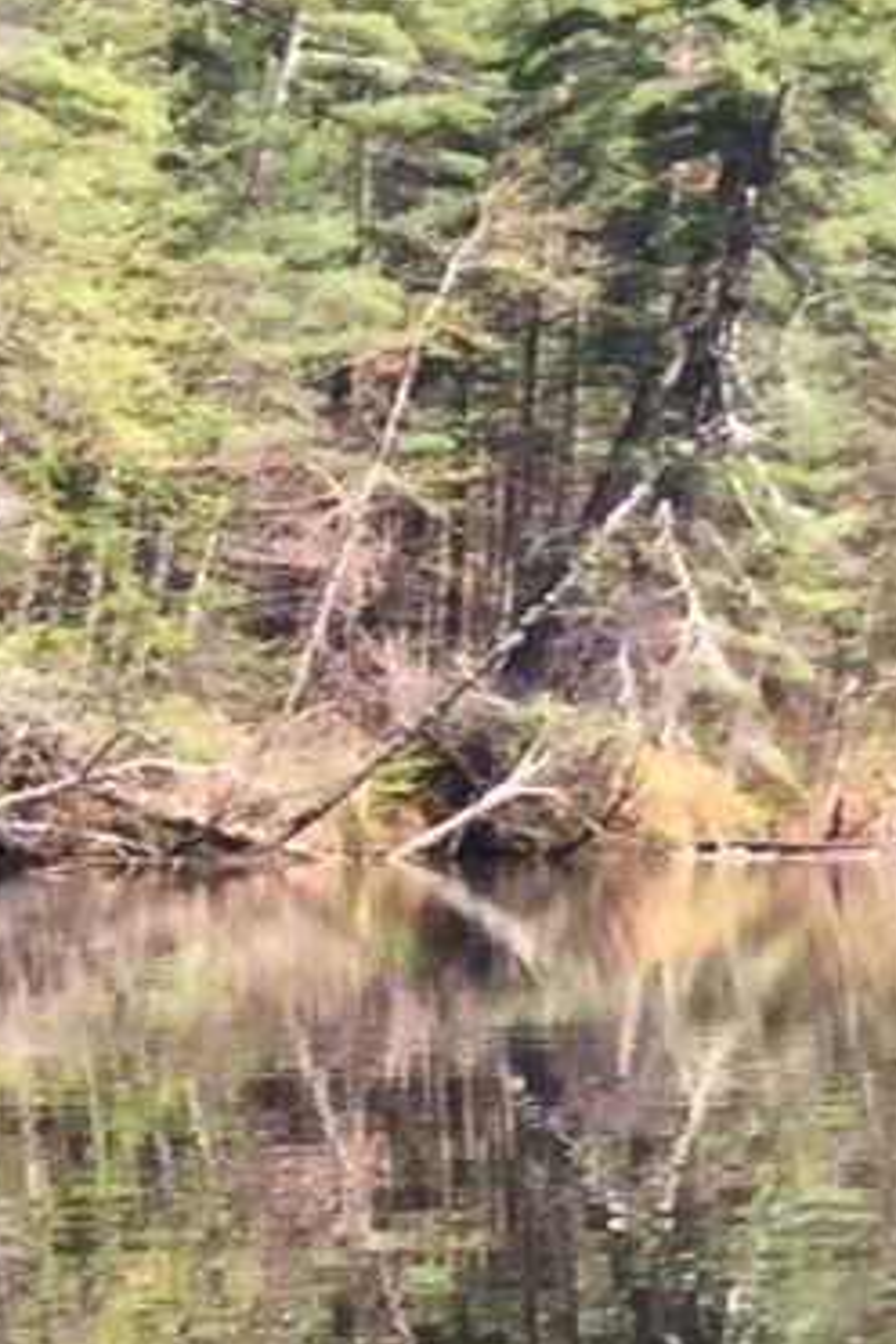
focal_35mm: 166
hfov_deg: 7.2
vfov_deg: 12.4
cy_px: 957
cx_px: 2890
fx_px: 6197
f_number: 2.2
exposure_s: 1/483
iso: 32
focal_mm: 4.15
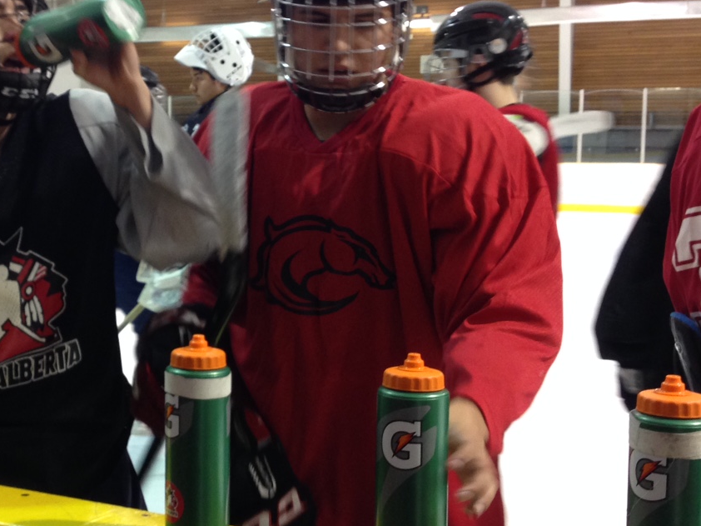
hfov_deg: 29.7
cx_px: 164
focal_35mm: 64
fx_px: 1296
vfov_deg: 22.9
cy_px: 251
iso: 100
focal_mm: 4.12
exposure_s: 1/20
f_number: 2.4
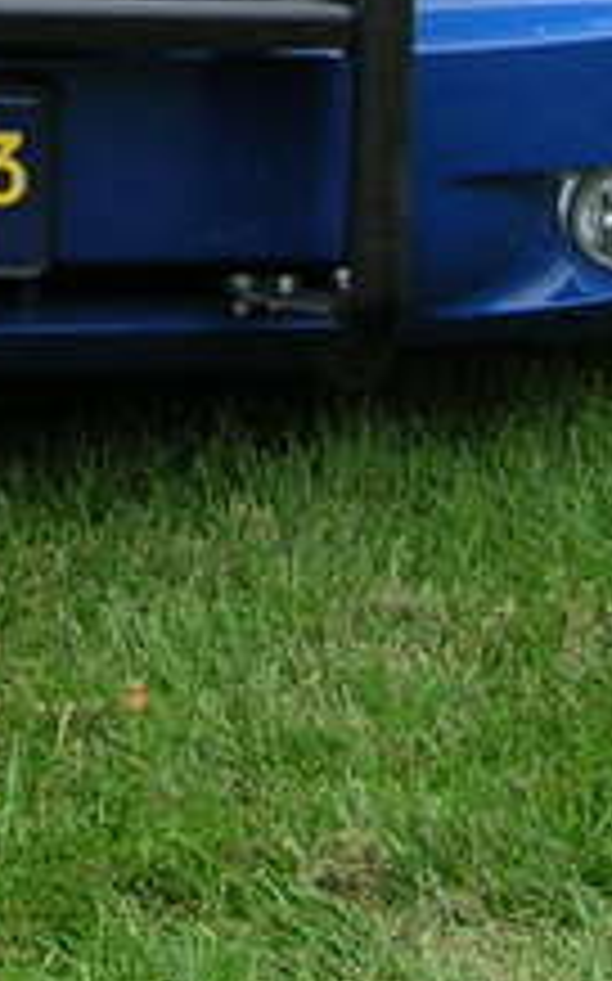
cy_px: -238
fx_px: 3741
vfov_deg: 14.4
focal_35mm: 140
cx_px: -214
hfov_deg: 9.2
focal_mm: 6
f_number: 2.7
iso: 50
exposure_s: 1/127
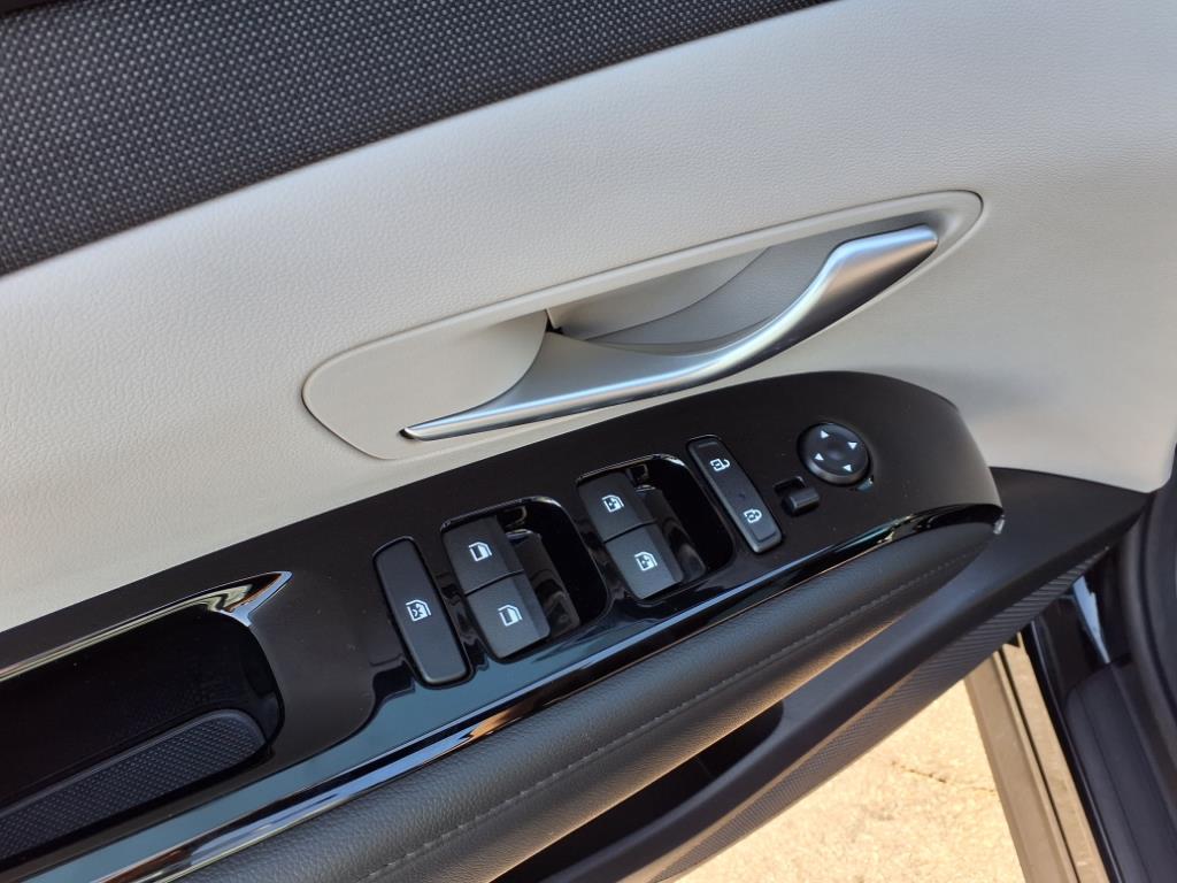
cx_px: 588
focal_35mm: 27
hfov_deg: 65.3
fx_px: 918
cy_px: 442
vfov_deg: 51.4
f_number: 1.9
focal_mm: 3.58
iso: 40
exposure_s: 1/139
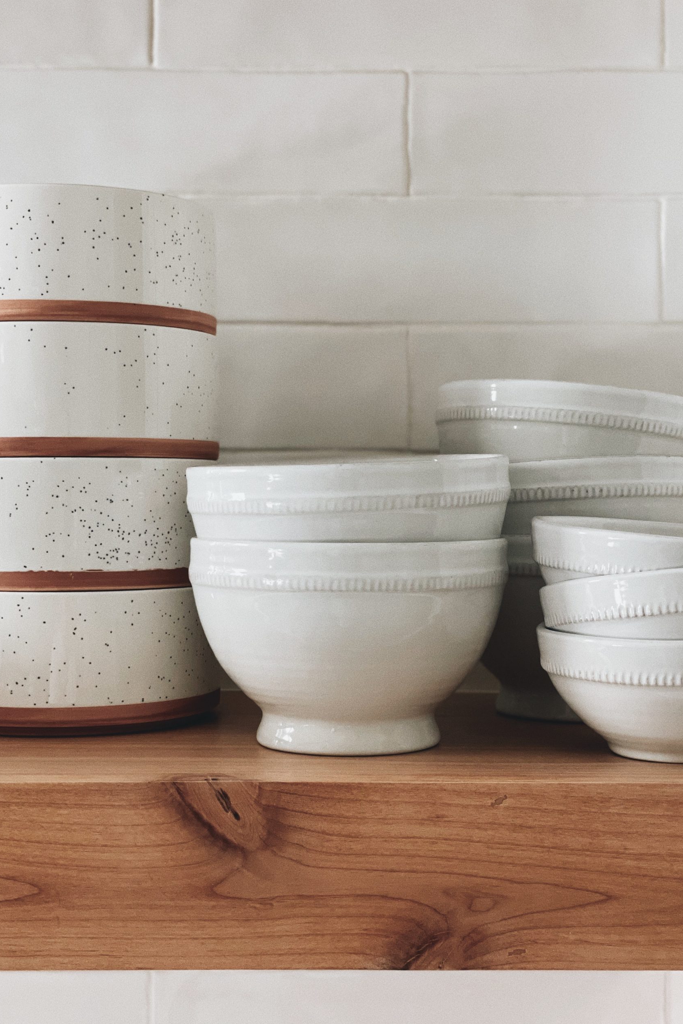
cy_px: 515
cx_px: 354
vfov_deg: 36.2
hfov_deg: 24.6
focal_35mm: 55
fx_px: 1565
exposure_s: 1/120
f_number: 2
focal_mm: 6
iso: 200
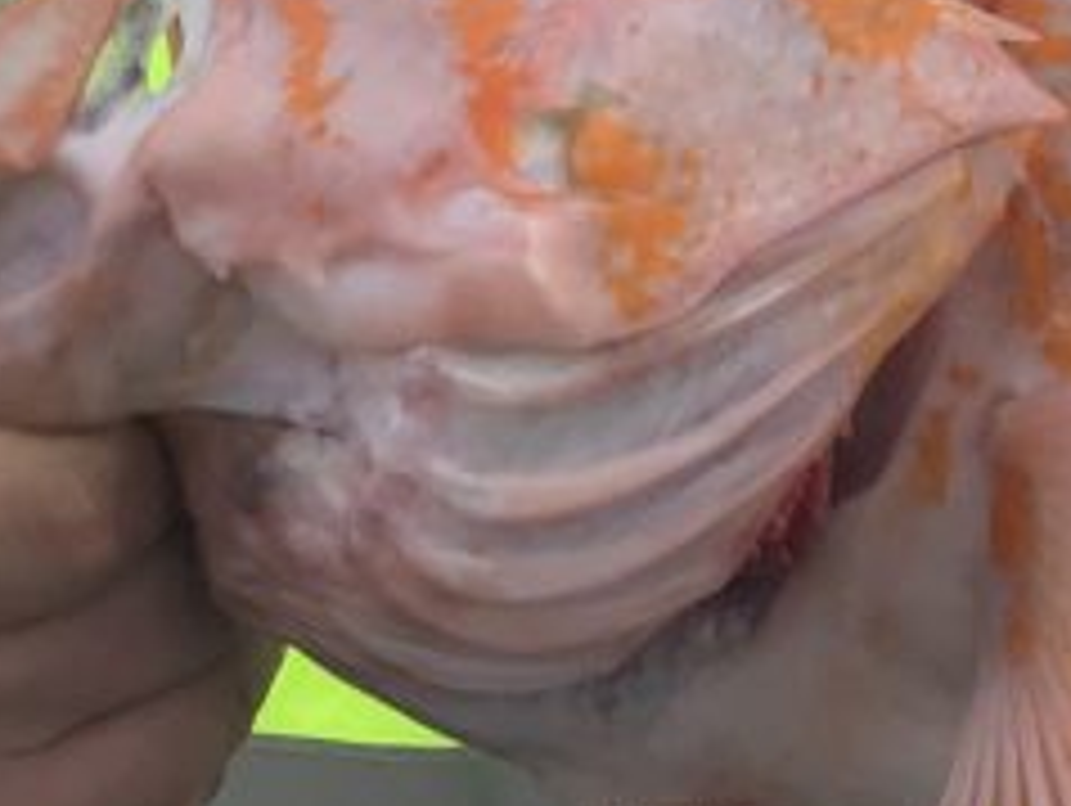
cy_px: -131
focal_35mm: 141
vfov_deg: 10.4
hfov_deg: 13.3
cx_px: 1512
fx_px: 4367
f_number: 1.8
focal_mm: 3.99
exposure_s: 1/676
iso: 20
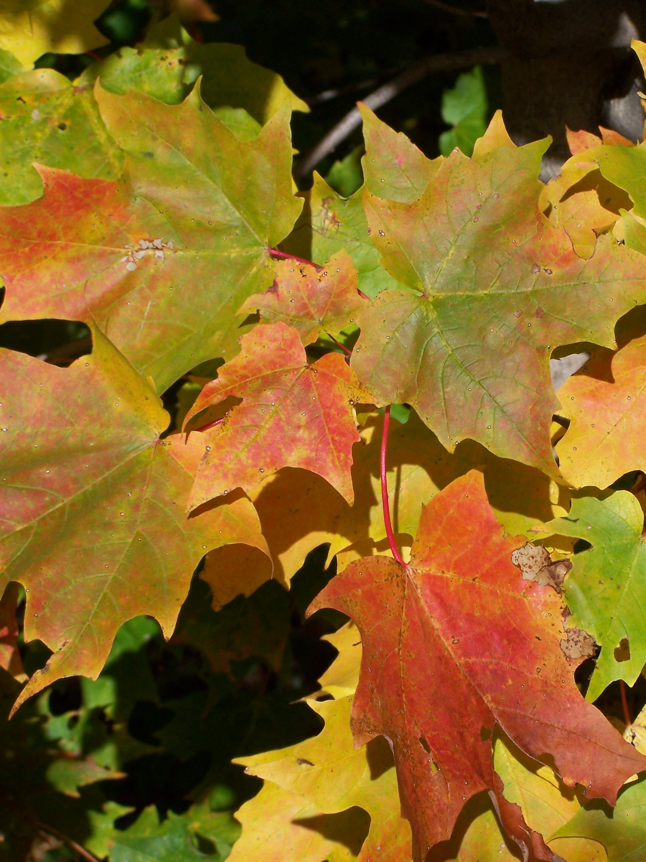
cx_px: 556
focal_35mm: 126
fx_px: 3135
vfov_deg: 15.6
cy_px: 431
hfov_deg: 11.7
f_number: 4.5
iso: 64
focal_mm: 15.6
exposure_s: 1/640
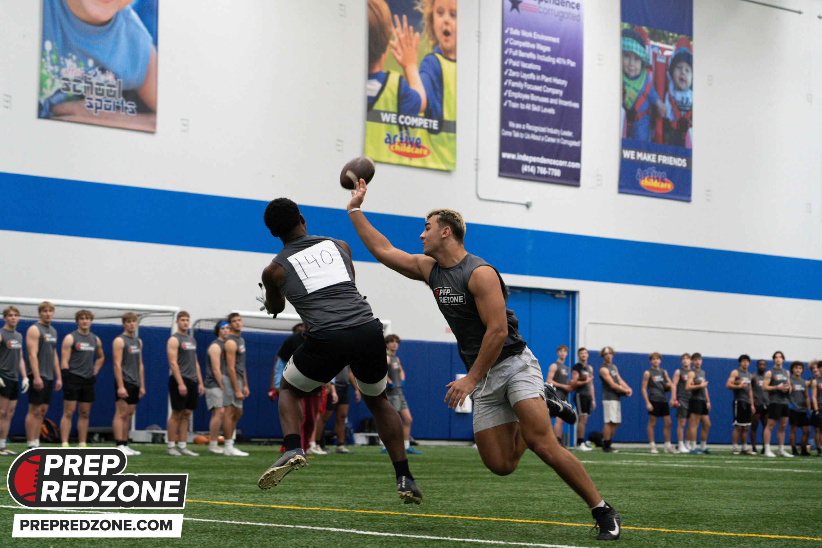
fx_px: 2397
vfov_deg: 13.0
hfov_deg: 19.5
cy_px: 274
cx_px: 411
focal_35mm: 105
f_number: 5
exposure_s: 1/500
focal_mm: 105
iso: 4000
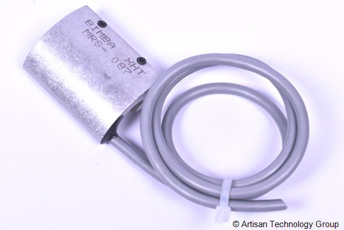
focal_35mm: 82
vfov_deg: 16.6
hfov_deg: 24.6
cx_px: 172
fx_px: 788
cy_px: 115
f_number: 10
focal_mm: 55
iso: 200
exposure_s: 1/200
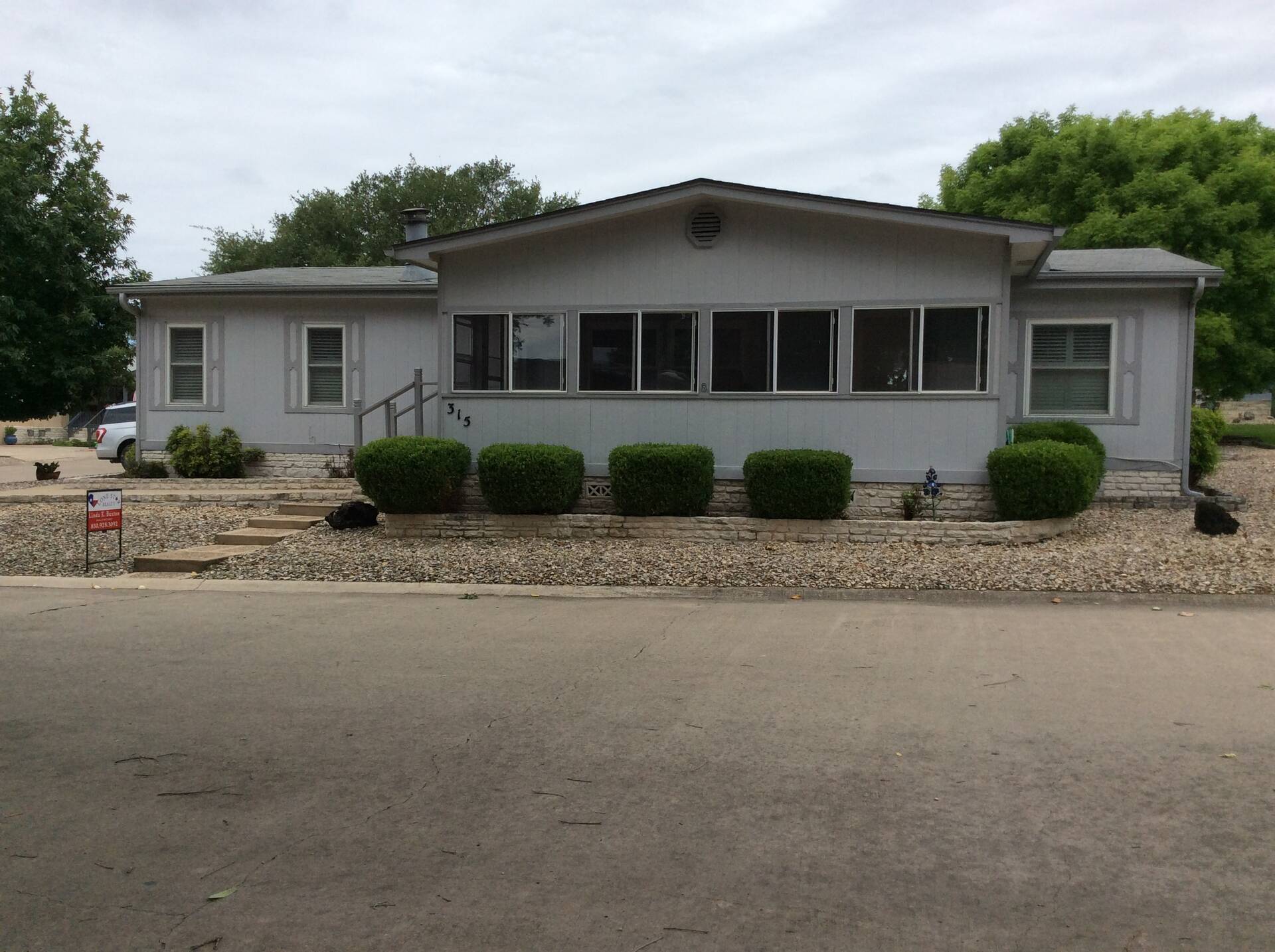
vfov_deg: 44.1
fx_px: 1177
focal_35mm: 32
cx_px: 638
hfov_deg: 56.9
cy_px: 476
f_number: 2.4
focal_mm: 3.3
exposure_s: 1/1733
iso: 32
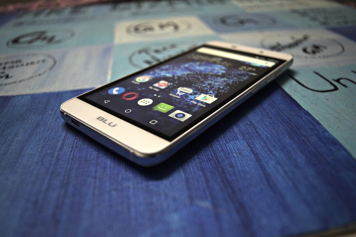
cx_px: 176
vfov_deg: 42.3
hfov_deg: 60.3
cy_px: 119
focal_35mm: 31
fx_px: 307
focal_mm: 20
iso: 1000
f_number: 3.5
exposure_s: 1/60
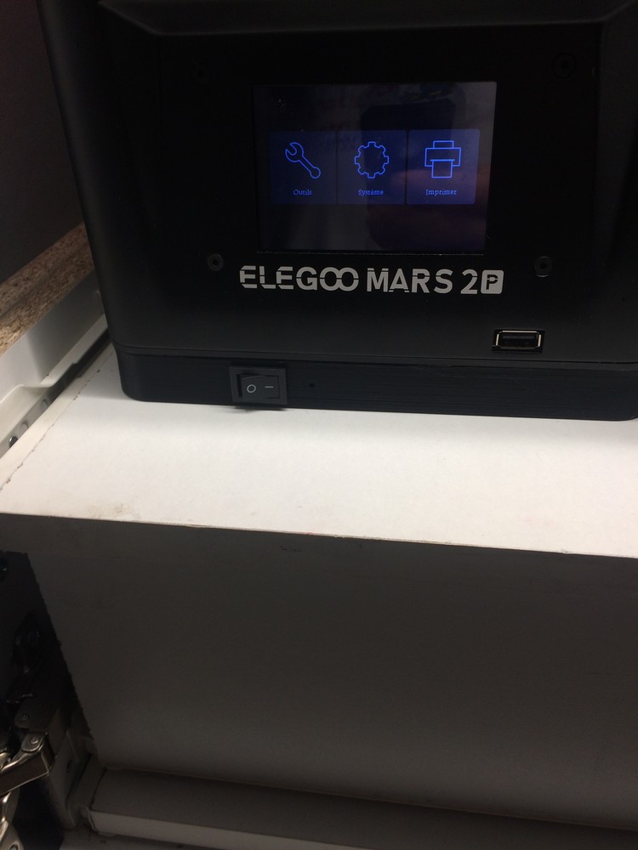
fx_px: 713
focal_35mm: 29
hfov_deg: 48.2
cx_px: 319
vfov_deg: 61.7
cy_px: 425
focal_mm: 4.15
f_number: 2.2
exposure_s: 1/50
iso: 40
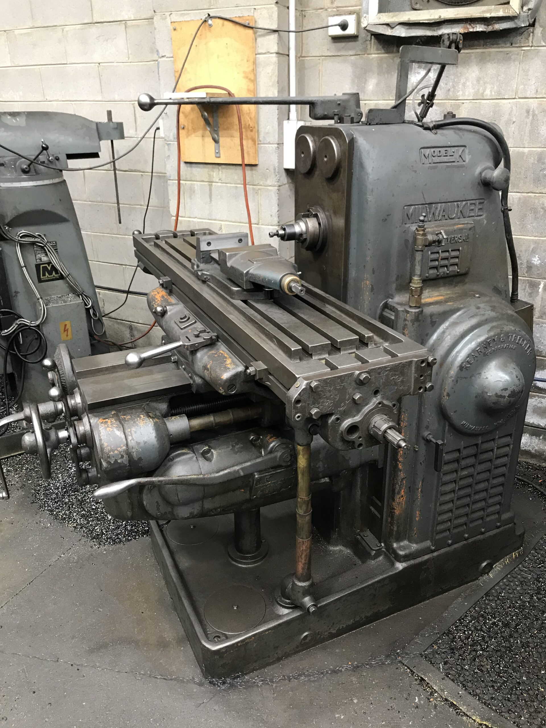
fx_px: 589
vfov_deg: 63.4
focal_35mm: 28
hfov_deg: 49.7
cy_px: 364
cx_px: 273
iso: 40
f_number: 1.8
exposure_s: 1/17
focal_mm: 3.99
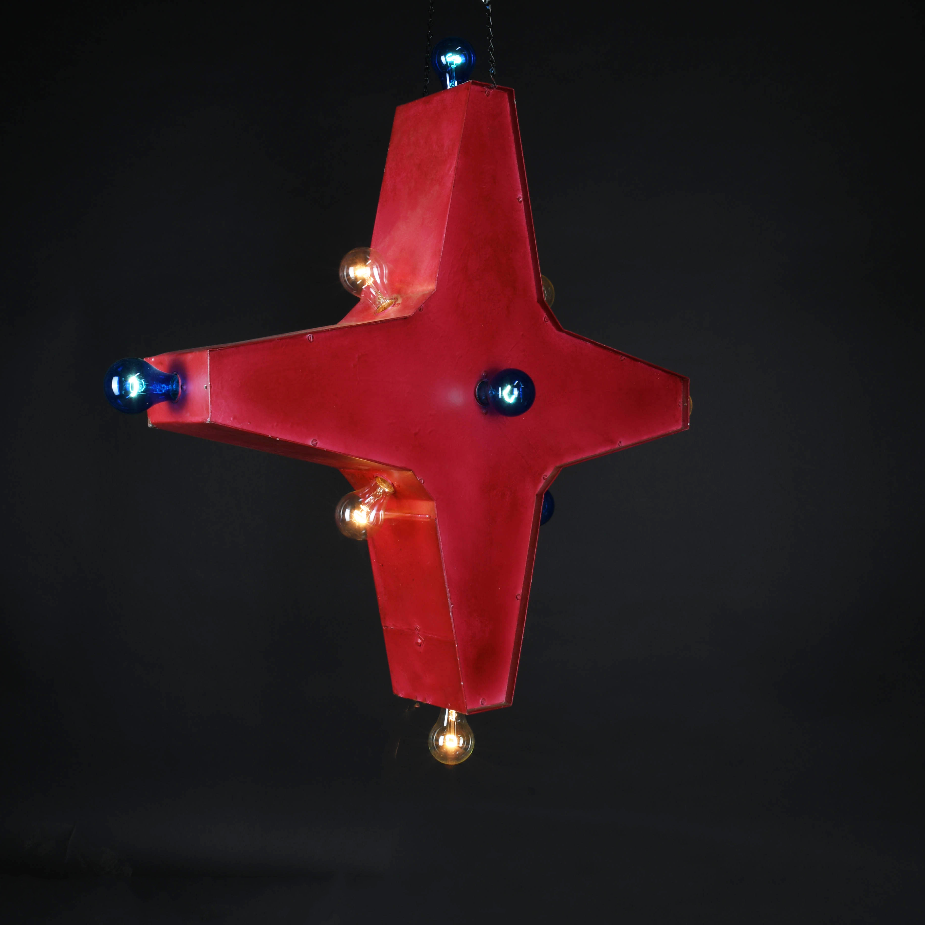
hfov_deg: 47.2
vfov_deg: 47.2
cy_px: 458
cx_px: 466
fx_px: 1058
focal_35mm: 35
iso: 100
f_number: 20
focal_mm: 18
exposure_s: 1/2
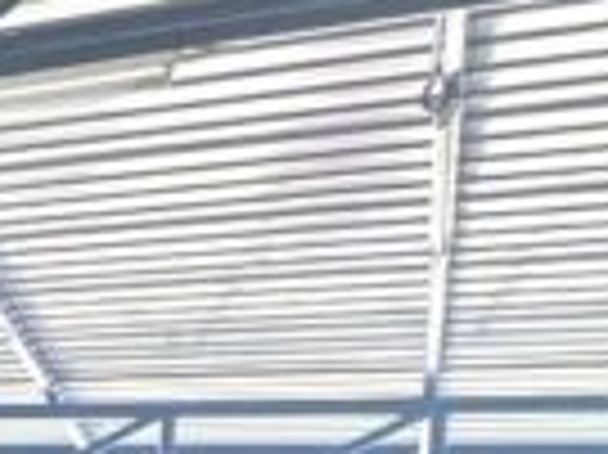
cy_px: 1155
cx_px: -1090
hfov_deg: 12.6
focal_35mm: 83
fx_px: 1457
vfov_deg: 12.7
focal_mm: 2.22
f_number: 2.2
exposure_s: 1/146
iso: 40
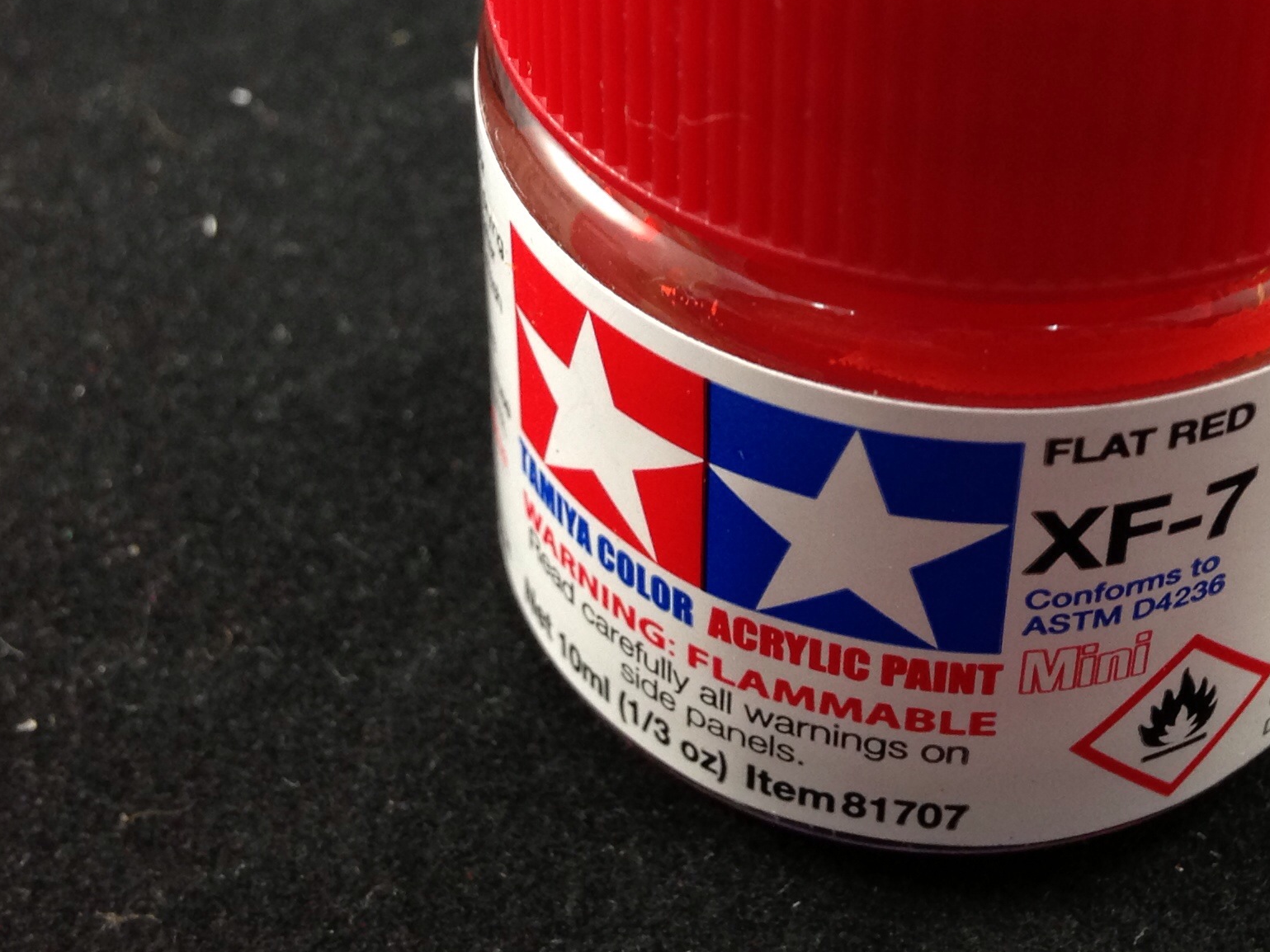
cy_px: 139
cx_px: 920
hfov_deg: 27.5
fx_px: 2568
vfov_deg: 20.7
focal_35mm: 70
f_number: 2.4
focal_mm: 4.13
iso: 100
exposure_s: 1/20
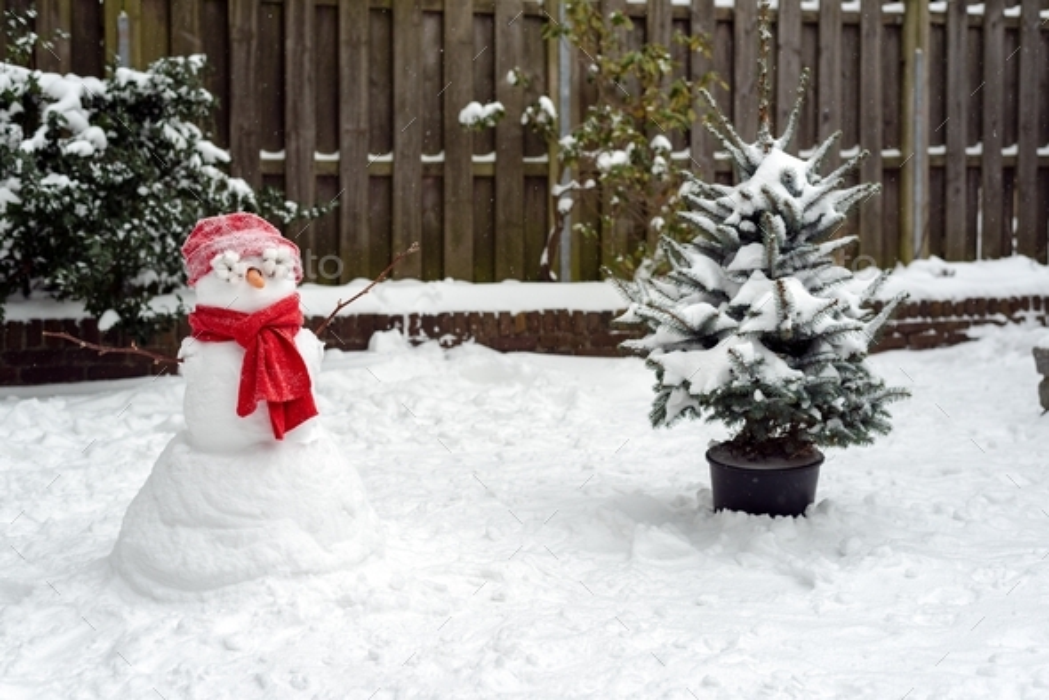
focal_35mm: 50
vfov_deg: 27.0
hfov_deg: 39.6
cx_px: 524
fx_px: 1458
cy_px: 350
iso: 160
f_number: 3.3
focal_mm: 50
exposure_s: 1/250
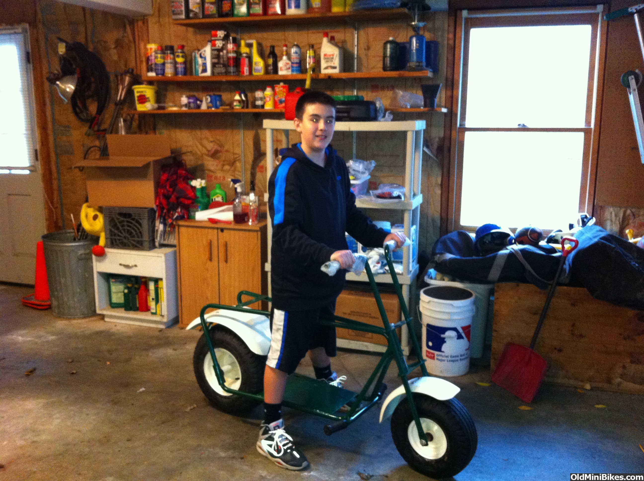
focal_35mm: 35
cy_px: 240
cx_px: 322
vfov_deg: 40.6
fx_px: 650
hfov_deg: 52.7
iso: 500
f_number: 2.8
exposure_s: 1/15
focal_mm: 3.85
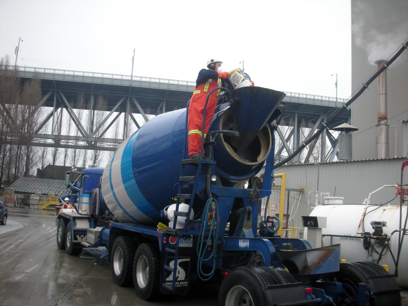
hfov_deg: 52.6
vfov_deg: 40.7
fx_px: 413
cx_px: 204
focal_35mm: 35
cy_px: 153
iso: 50
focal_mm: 5.8
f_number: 2.8
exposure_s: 1/108
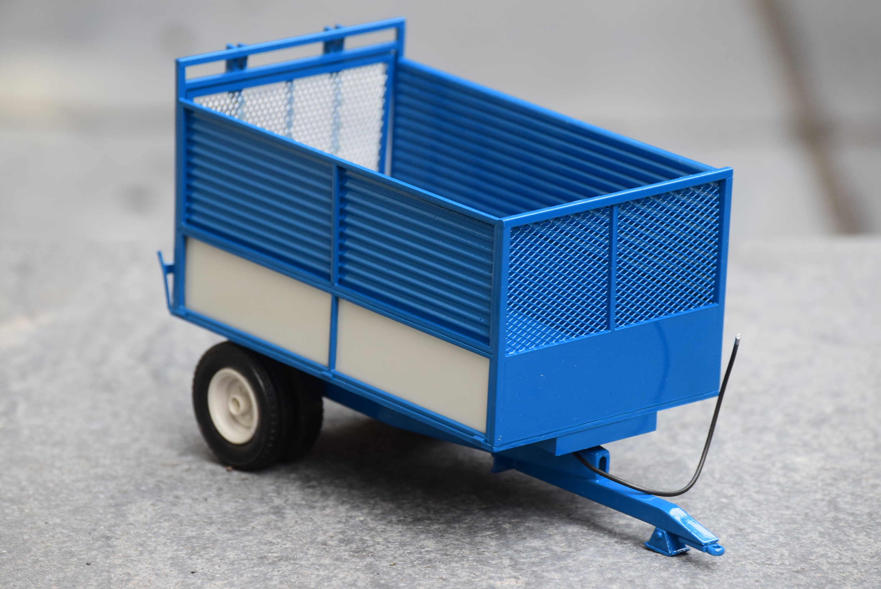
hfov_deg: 11.0
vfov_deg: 7.3
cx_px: 440
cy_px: 294
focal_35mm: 188
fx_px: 4592
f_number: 9
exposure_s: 1/125
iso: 900
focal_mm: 125
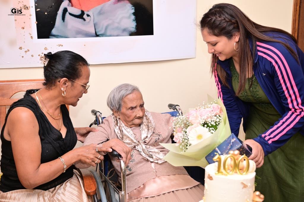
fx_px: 523
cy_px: 101
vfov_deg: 21.9
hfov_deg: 32.4
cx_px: 152
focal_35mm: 62
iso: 640
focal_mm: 62
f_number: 5.6
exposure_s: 1/200
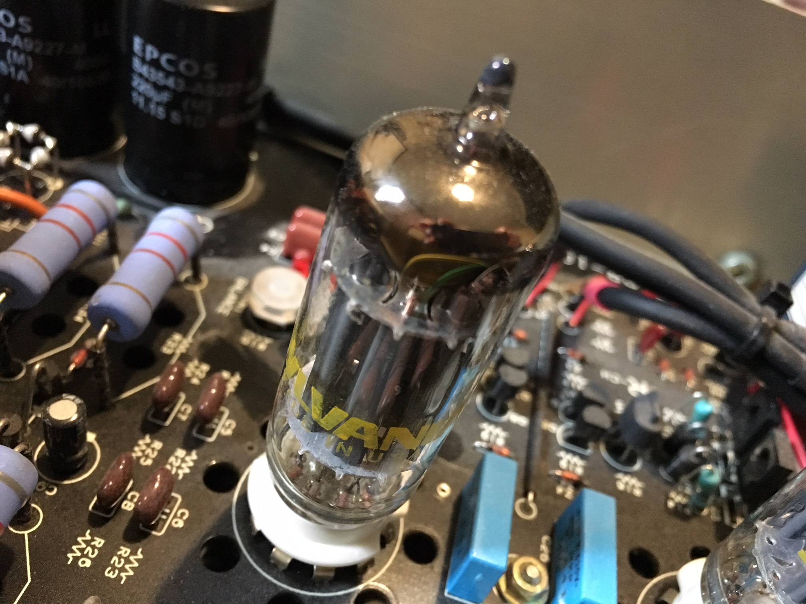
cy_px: 302
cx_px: 403
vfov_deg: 48.2
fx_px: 675
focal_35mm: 29
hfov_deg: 61.7
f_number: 2.2
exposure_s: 1/17
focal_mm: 4.15
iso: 320
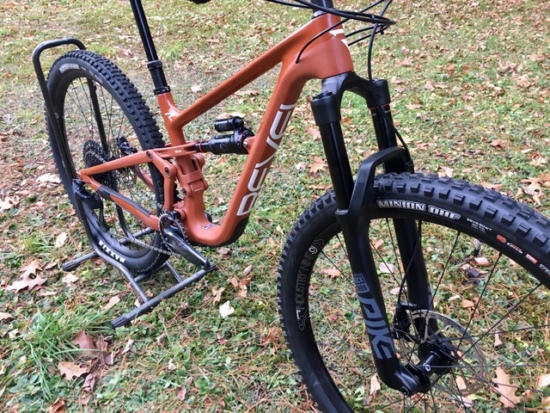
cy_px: 206
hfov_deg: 61.7
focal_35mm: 29
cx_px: 275
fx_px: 461
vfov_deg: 48.2
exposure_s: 1/30
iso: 64
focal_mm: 4.15
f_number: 2.2
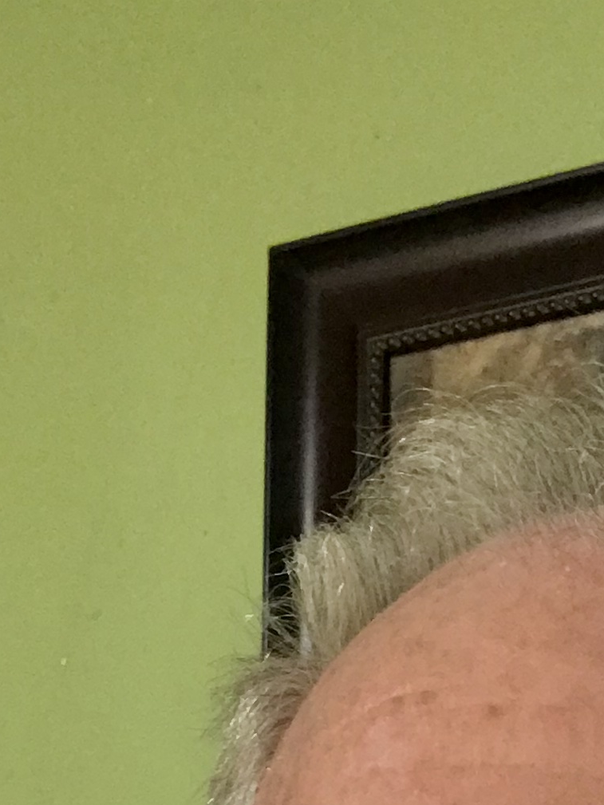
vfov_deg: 17.8
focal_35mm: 98
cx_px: 539
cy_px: 1218
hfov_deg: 14.9
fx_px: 2279
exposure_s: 1/24
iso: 160
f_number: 2.2
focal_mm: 2.87
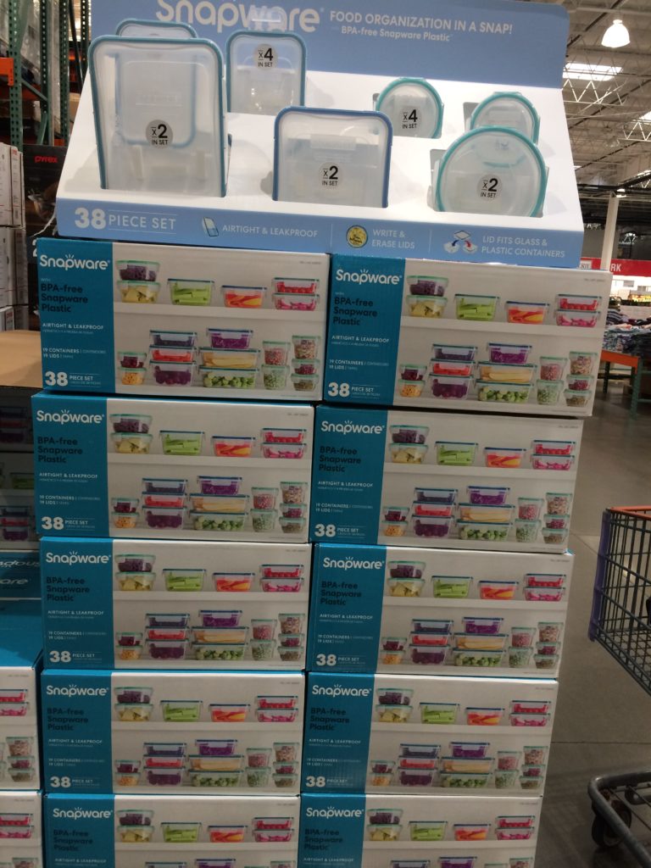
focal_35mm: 29
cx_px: 326
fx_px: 727
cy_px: 434
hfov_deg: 48.2
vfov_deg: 61.7
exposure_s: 1/30
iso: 40
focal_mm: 4.15
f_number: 2.2
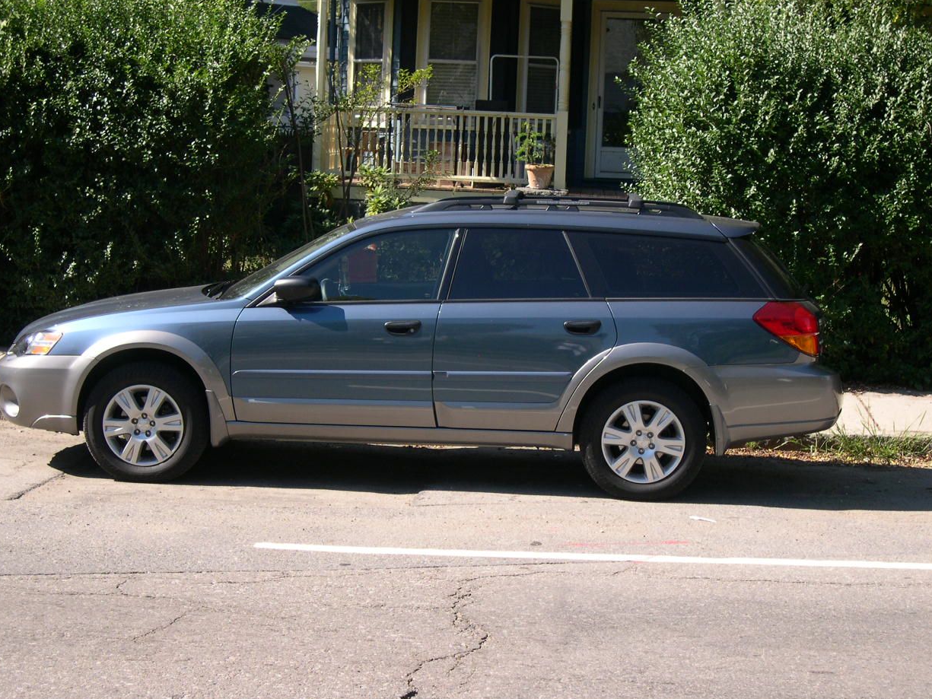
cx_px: 454
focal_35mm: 70
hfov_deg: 27.8
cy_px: 345
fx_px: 1885
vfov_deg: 21.0
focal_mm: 14.2
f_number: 3.7
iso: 100
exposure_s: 1/382
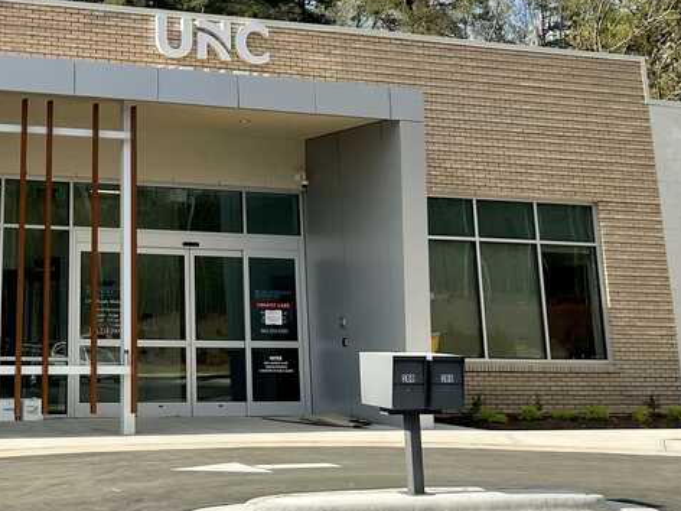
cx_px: 87
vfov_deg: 21.5
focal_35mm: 65
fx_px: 1279
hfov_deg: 28.8
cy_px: -41
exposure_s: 1/3731
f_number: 1.6
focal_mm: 4.2
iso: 32
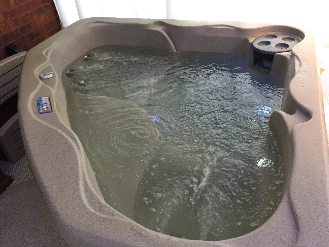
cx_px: 164
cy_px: 124
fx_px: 276
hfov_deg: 61.7
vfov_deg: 48.2
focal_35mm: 29
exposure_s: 1/30
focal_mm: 4.15
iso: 160
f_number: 2.2
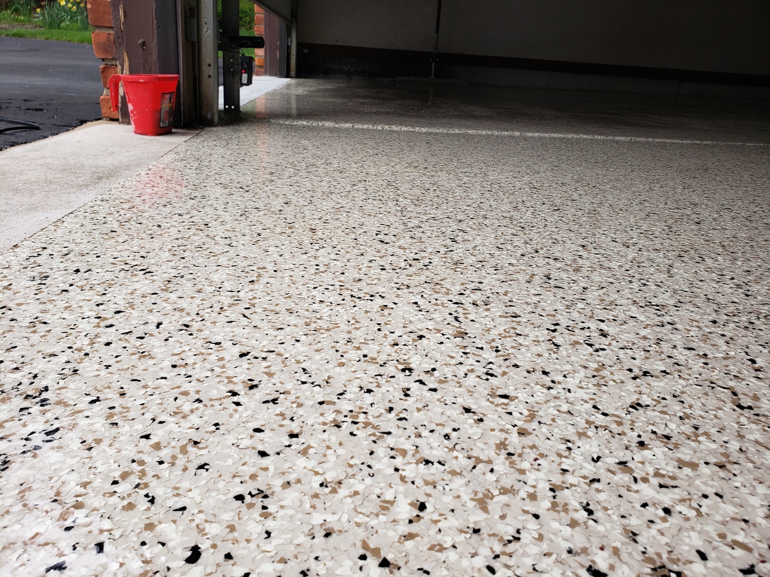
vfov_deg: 53.1
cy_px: 288
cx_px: 385
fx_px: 578
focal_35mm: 26
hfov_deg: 67.3
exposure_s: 1/246
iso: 50
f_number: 2.4
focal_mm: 4.3
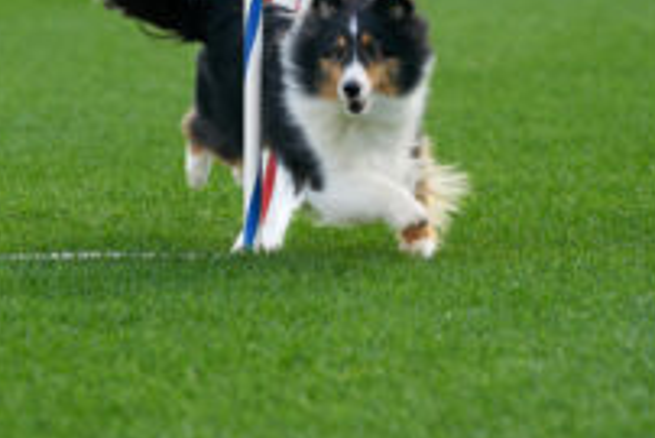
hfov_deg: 5.2
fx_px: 7228
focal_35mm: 397
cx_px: 259
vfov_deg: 3.5
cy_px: 131
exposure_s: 1/640
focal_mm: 200
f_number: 4
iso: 500
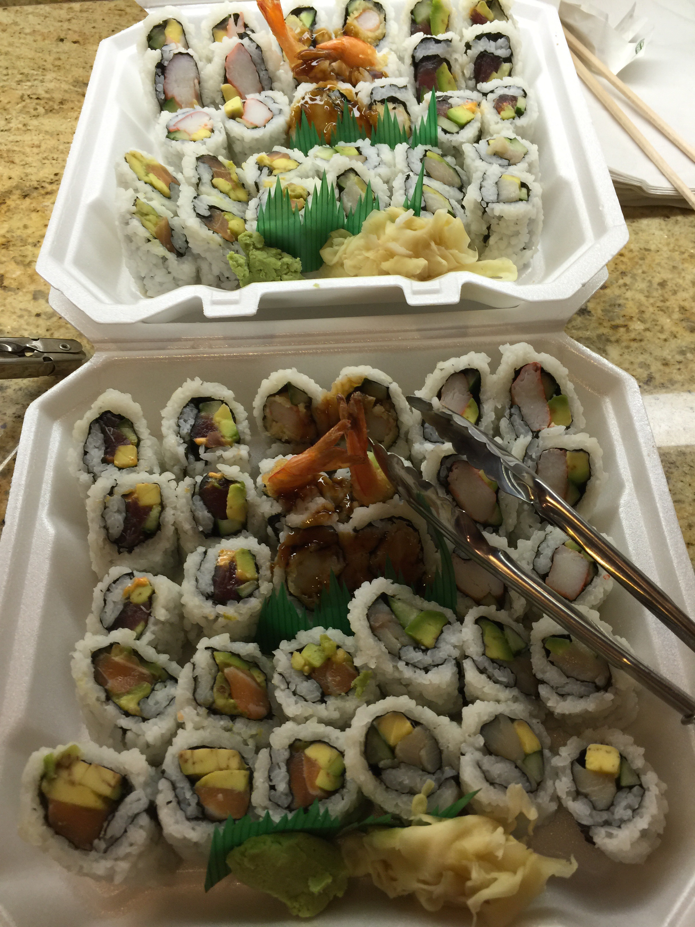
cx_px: 348
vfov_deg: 61.7
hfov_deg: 48.2
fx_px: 776
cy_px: 464
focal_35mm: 29
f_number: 2.2
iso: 32
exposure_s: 1/30
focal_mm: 4.15
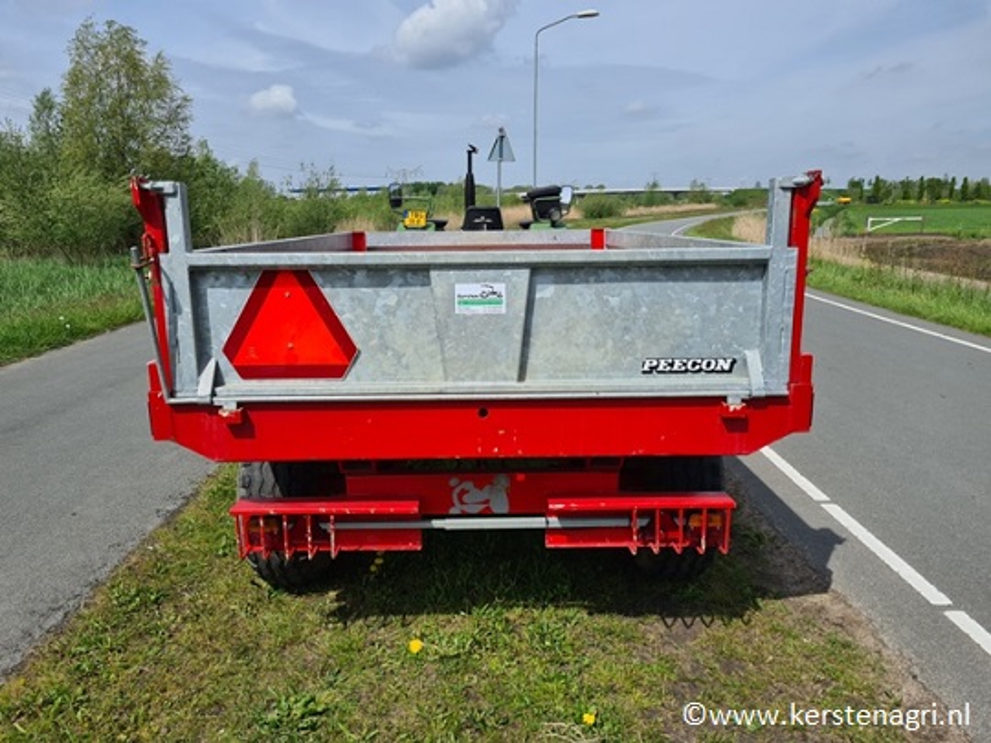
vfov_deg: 53.1
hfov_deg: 67.3
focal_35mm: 26
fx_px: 744
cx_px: 496
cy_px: 372
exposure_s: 1/3800
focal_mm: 5.4
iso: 50
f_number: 1.8
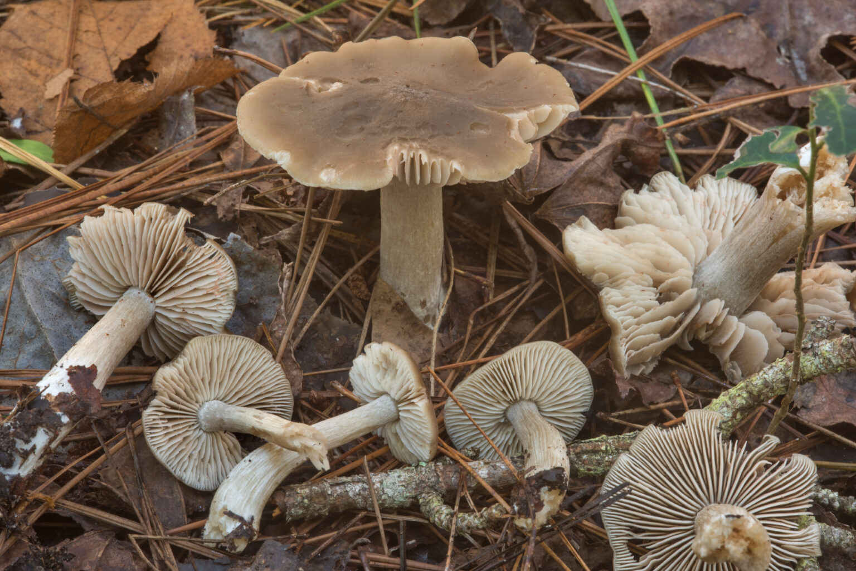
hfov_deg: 19.5
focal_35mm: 105
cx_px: 428
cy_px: 286
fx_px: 2497
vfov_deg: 13.0
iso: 125
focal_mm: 105
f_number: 32
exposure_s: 8
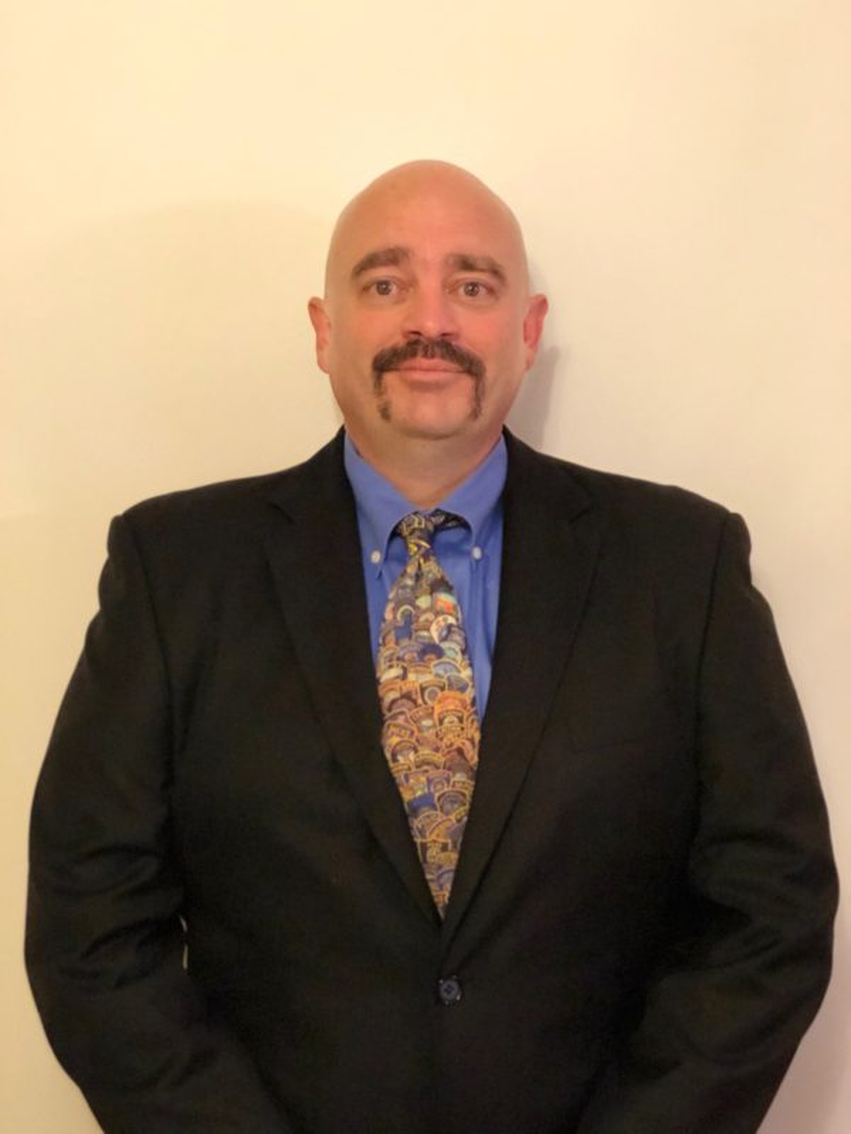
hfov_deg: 25.7
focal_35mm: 57
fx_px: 1868
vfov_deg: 33.8
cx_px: 426
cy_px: 567
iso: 640
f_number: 2.8
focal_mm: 6.6
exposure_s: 1/30
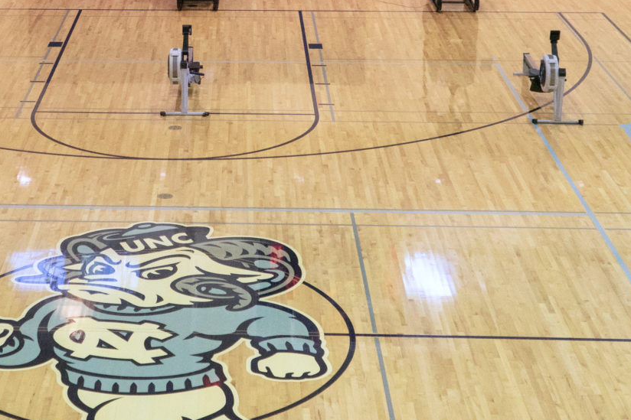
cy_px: 47
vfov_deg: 16.4
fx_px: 1437
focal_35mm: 82
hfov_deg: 24.5
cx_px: 145
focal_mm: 33
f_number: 4
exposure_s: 1/160
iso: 1600
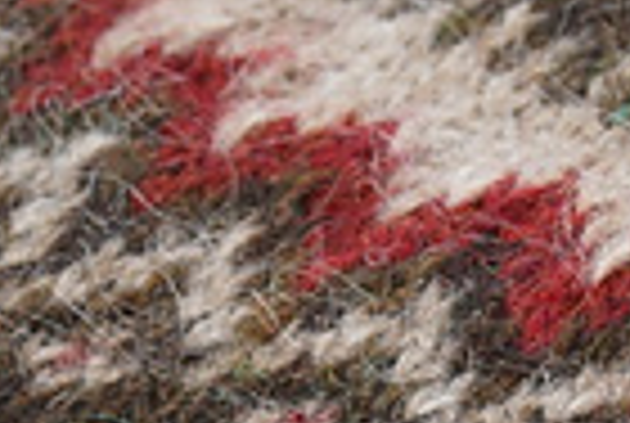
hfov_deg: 5.9
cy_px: 214
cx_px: 1269
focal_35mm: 342
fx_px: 5998
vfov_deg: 4.0
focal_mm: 50
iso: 100
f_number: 4.5
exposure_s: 1/100
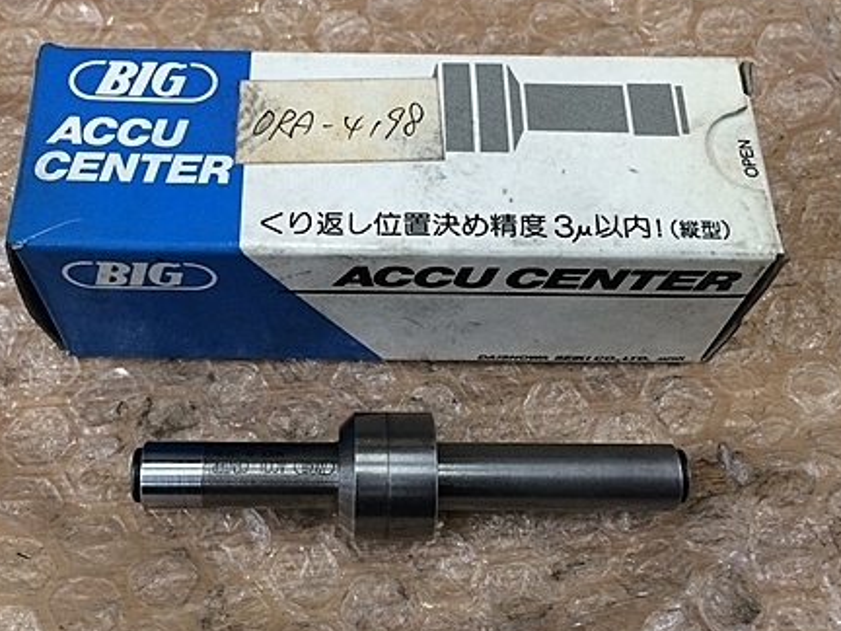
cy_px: 282
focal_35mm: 43
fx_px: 1045
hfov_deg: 43.7
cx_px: 360
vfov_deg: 33.6
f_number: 2.2
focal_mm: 4.15
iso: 32
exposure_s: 1/30
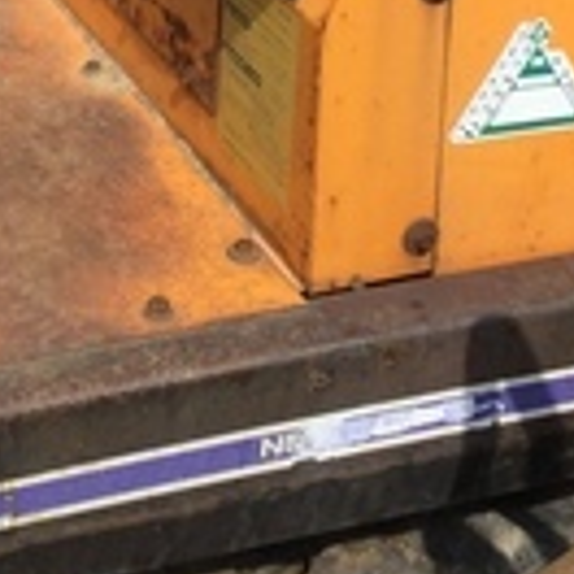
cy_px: -191
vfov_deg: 12.7
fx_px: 2495
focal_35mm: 133
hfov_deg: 13.0
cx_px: 78
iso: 25
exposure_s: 1/1597
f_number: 2.4
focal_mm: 3.3
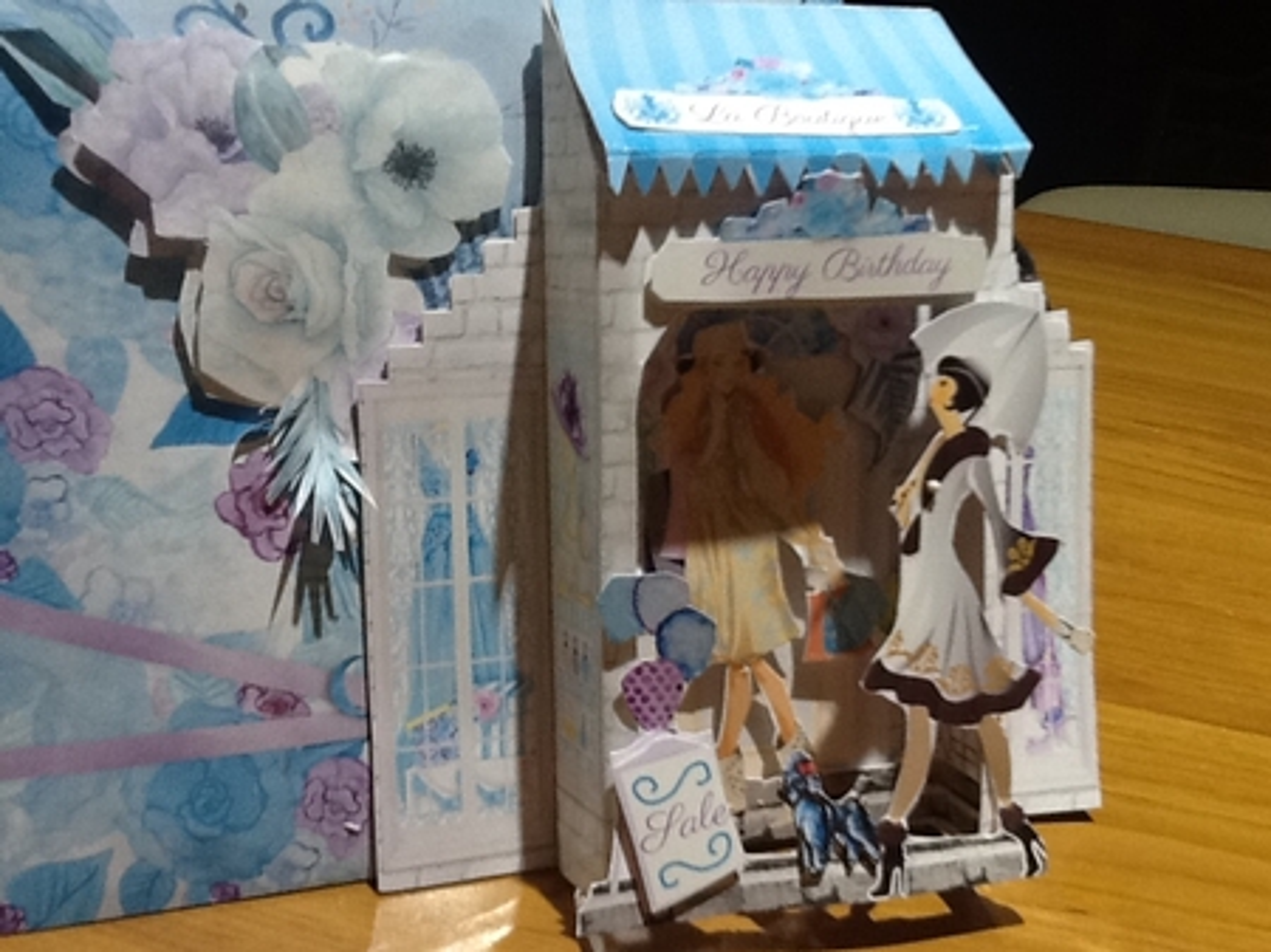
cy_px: 476
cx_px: 636
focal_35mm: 44
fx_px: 1615
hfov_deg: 43.0
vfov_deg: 32.8
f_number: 2.4
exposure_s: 1/30
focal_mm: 2.03
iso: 80
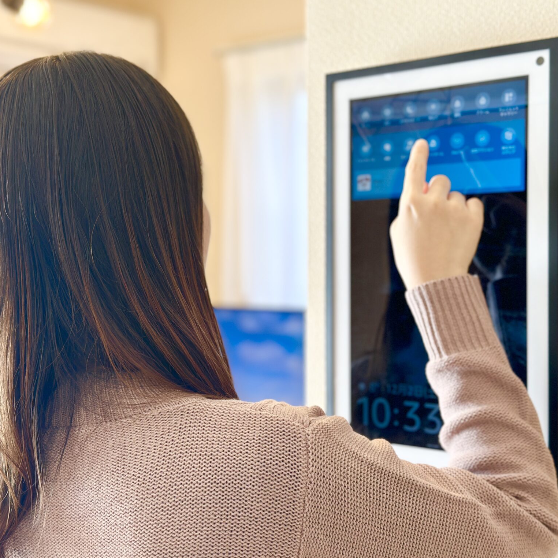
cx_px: 245
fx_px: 1040
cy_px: 279
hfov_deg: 30.0
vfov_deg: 30.0
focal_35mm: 57
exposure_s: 1/107
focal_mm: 6.86
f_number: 1.78
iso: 64
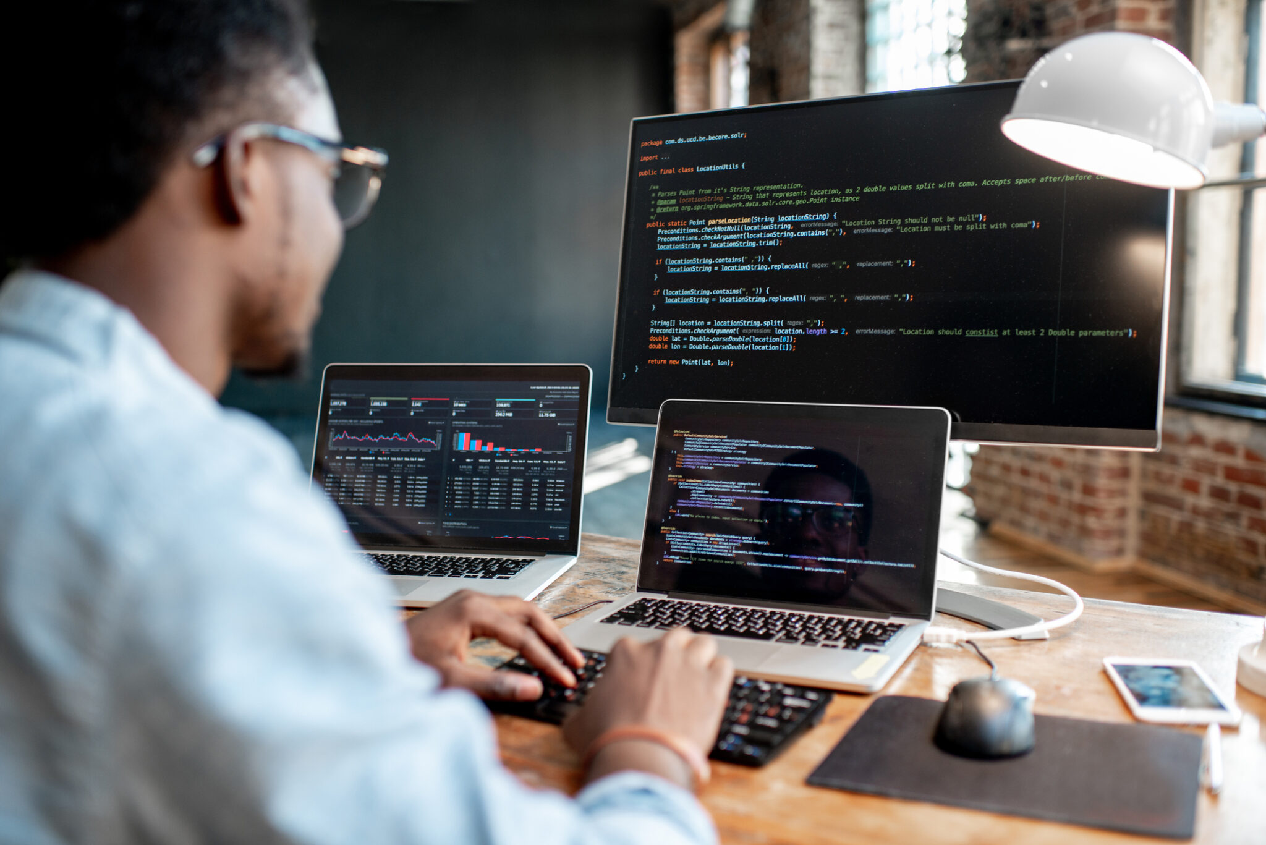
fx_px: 1231
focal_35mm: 35
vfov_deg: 37.9
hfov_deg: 54.4
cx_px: 633
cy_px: 422
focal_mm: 35
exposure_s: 1/160
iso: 250
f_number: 2.2
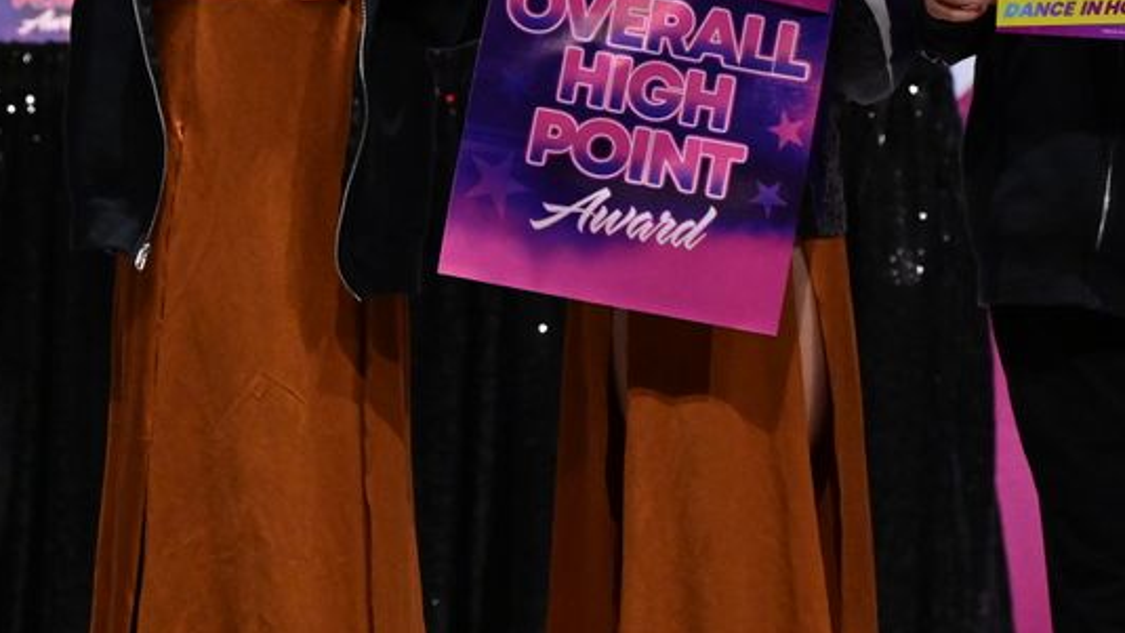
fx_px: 9636
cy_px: 25
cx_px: 620
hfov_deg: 6.7
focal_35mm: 323
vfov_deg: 3.8
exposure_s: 1/800
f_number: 3.5
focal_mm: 110
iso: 4000
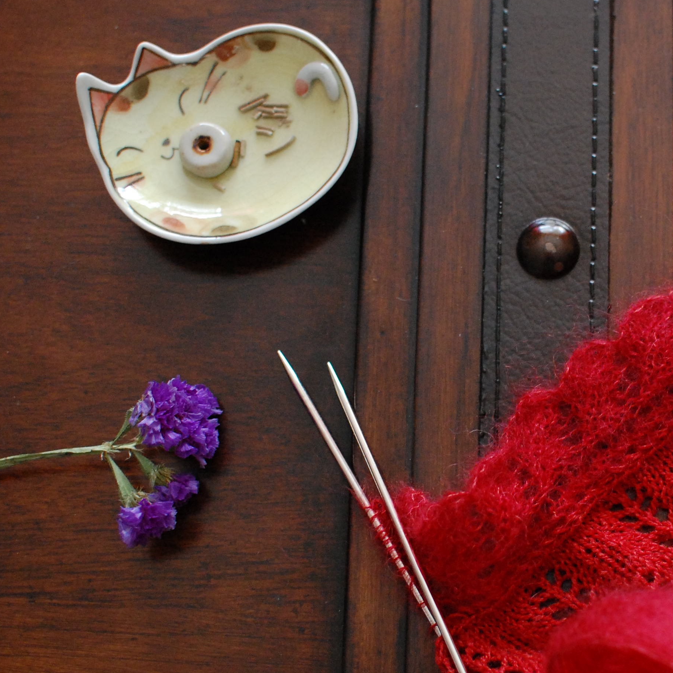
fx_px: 1621
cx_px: 475
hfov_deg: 23.3
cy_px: 341
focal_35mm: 74
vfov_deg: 23.5
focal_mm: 35
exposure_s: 1/200
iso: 1600
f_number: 3.2
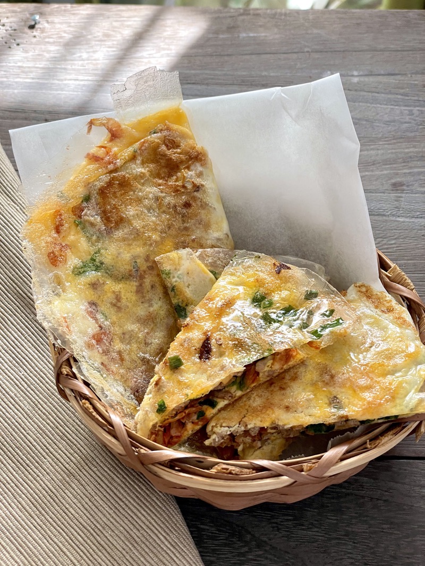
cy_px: 283
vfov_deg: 36.8
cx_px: 212
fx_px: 851
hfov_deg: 28.0
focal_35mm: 52
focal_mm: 6
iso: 80
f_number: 2
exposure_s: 1/122
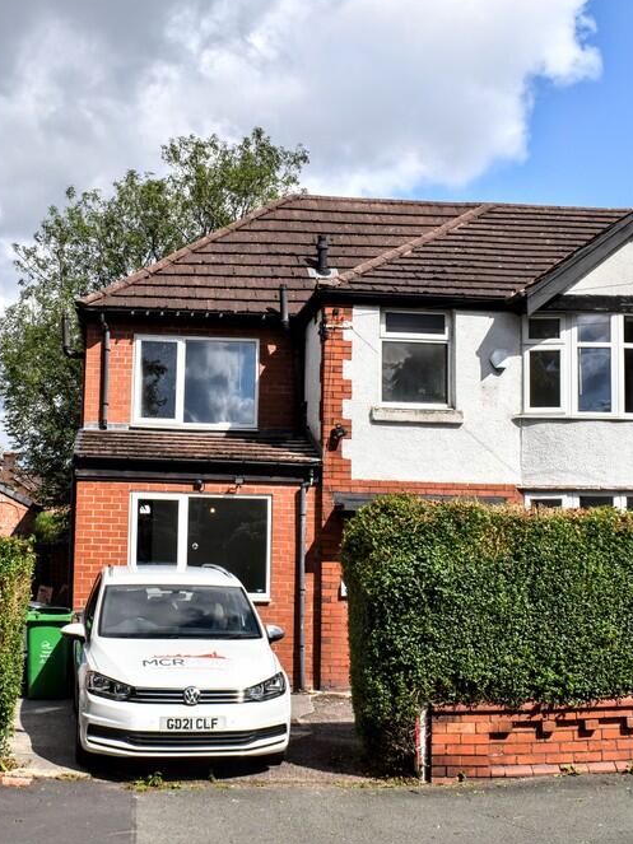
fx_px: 1195
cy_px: 417
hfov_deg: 29.5
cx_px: 229
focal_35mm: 49
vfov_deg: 38.9
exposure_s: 1/500
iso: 200
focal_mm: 22
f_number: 11
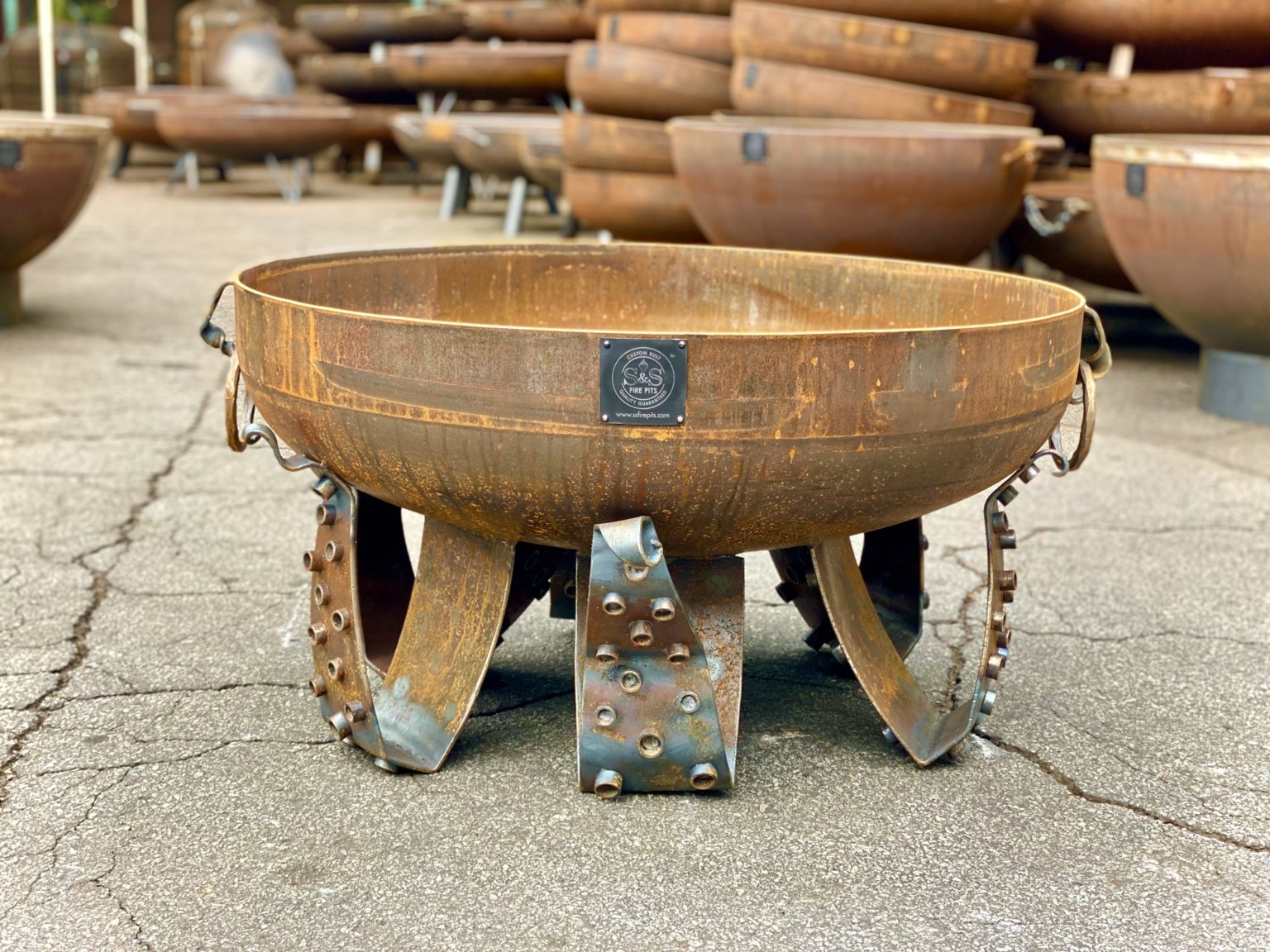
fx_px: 1908
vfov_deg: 28.0
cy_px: 476
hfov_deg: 36.8
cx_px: 635
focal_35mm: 52
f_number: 2
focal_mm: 6
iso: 64
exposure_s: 1/122
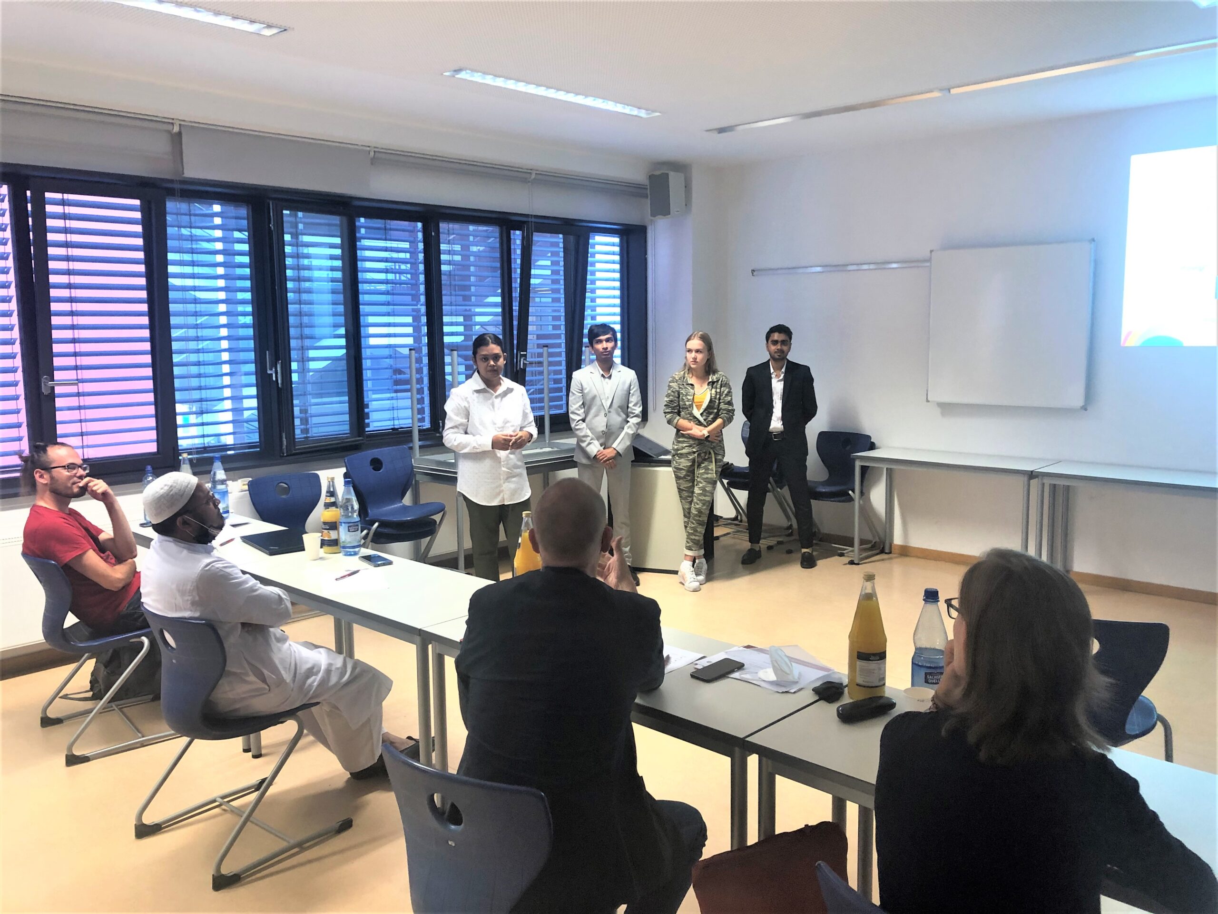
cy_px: 457
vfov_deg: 49.7
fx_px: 985
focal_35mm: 28
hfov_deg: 63.4
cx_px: 609
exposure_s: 1/25
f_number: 1.8
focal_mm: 4
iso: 40
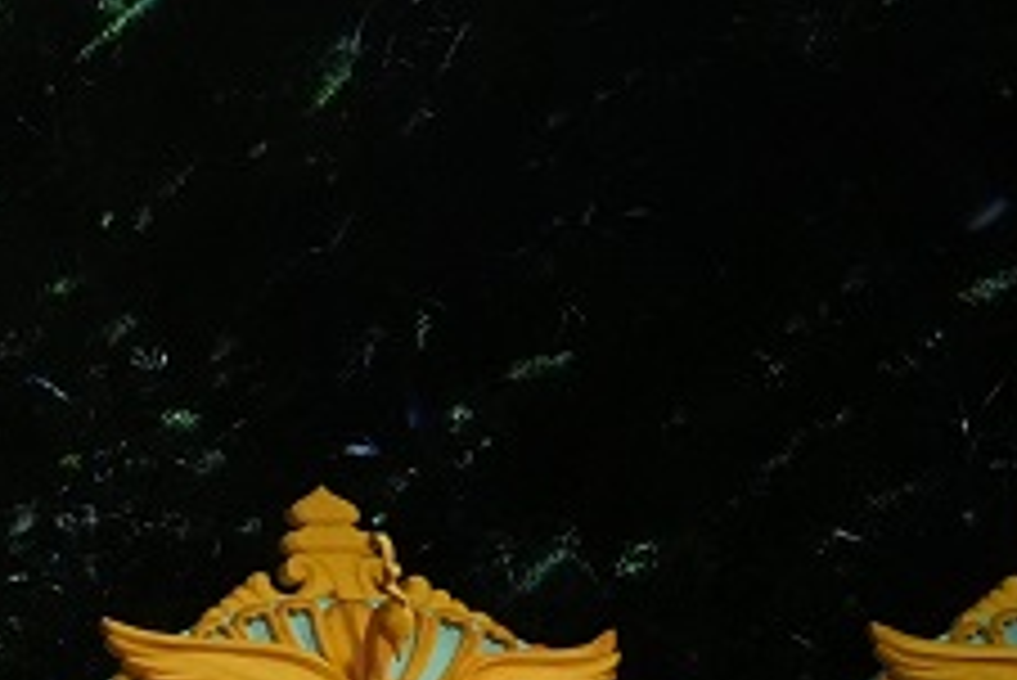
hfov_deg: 10.6
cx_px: -1836
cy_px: 1020
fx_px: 4212
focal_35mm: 149
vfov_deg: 9.0
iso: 3200
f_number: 9
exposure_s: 1/250
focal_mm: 24
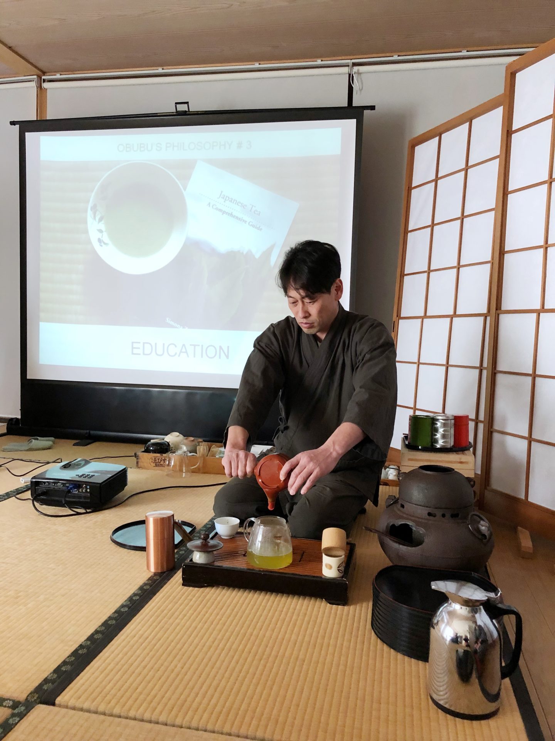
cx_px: 278
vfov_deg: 63.4
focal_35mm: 28
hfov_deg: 49.7
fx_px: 599
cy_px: 370
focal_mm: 3.99
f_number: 1.8
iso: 64
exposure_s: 1/15
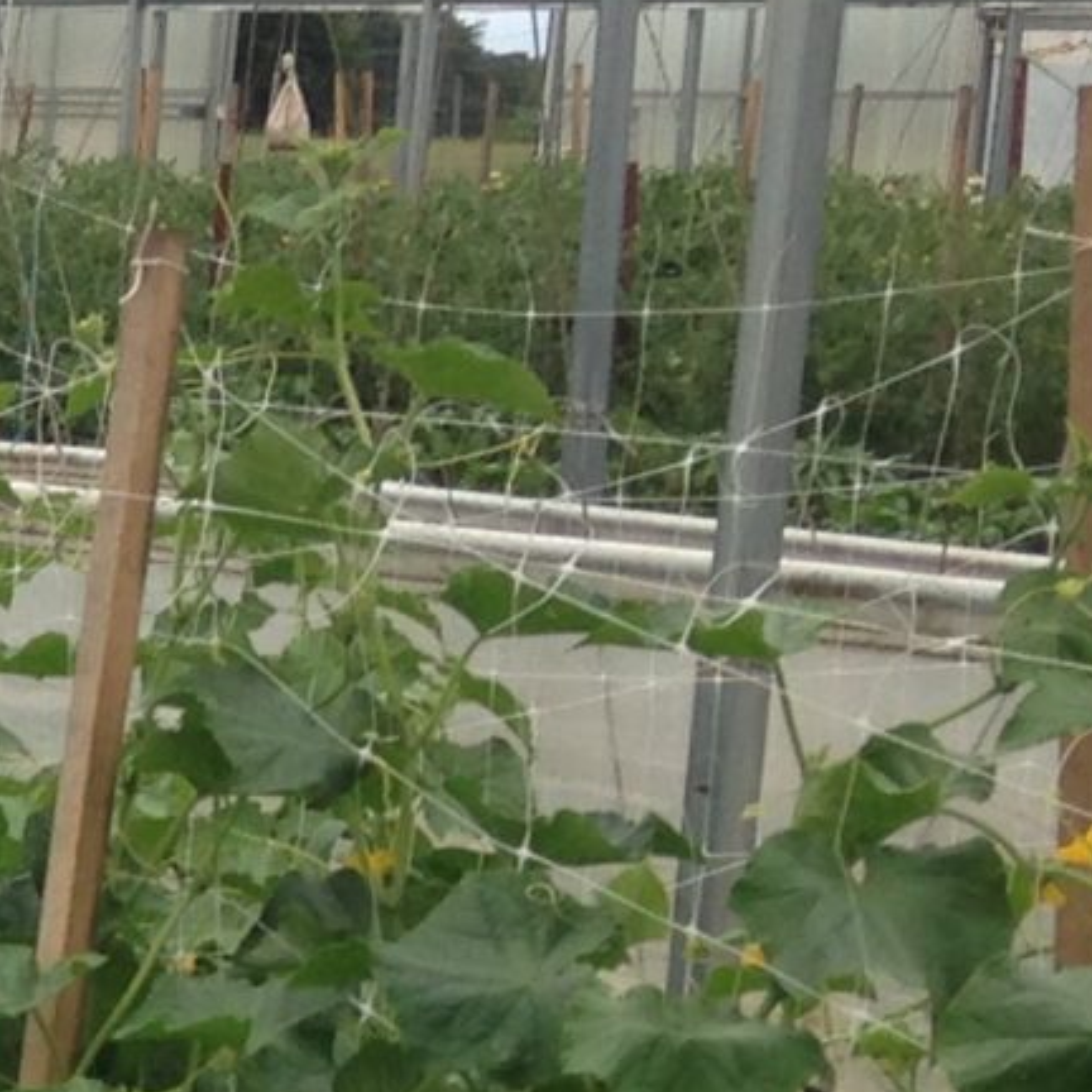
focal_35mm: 173
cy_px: 1261
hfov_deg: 9.1
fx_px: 6174
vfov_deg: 10.0
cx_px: -1542
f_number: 2.4
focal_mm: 4.12
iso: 50
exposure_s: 1/497
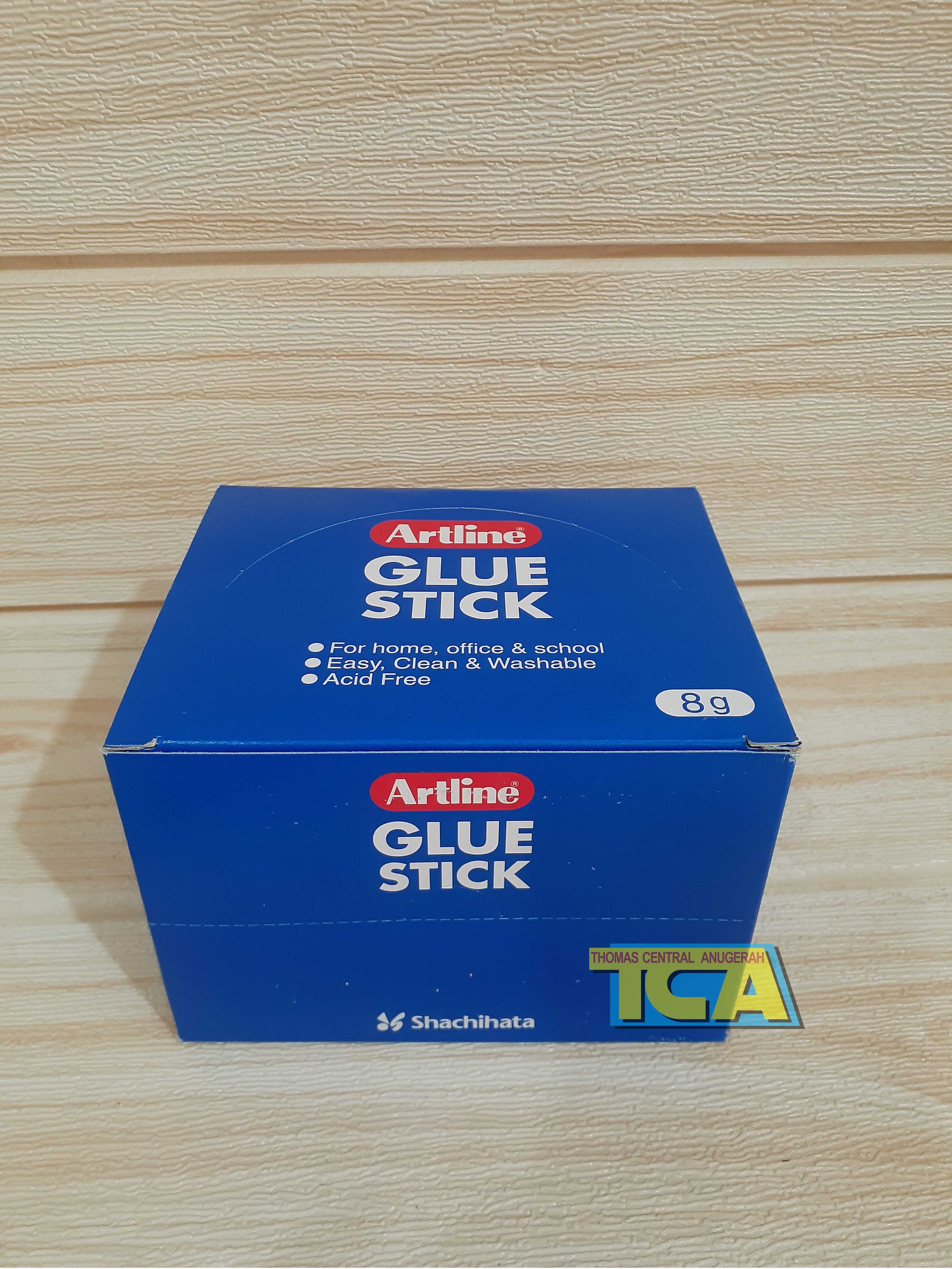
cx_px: 476
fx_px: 990
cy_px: 634
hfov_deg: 51.4
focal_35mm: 27
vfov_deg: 65.3
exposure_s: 1/50
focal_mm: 3.6
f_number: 1.9
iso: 320
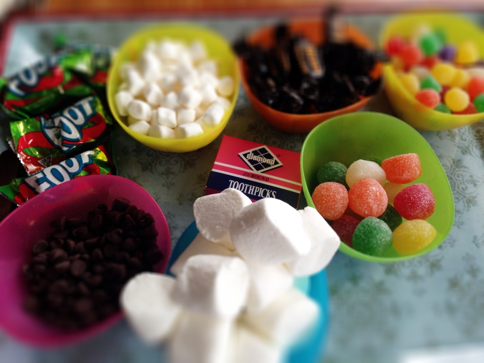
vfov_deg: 42.9
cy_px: 182
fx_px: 461
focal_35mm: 33
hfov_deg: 55.4
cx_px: 242
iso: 64
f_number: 2.4
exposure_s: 1/20
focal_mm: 4.12
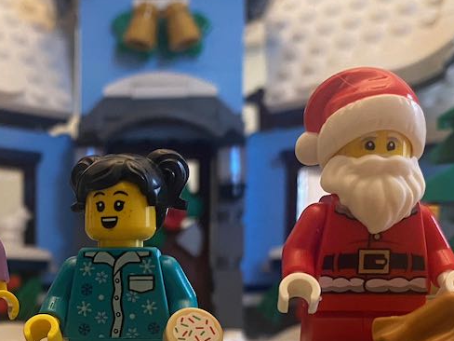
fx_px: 839
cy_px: 348
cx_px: 100
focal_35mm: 64
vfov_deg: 22.0
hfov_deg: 29.7
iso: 400
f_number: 1.8
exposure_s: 1/60
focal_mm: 4.25
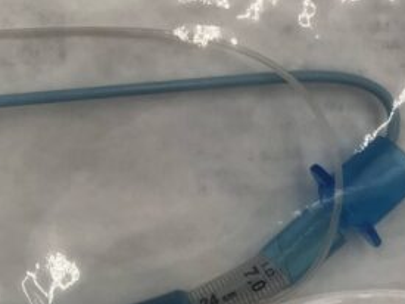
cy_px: 125
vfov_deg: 14.5
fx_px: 1193
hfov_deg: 18.9
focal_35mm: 102
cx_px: 29
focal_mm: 3.99
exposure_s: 1/195
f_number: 1.8
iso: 20
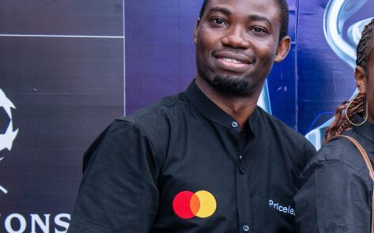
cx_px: 538
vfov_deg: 8.7
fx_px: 1518
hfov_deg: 13.4
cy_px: 225
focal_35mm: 149
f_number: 4
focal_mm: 45
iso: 800
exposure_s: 1/320
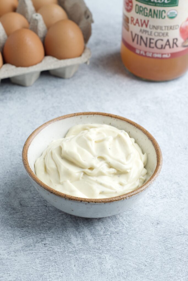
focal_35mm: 75
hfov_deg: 18.2
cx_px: 94
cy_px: 140
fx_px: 587
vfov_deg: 27.0
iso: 640
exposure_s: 1/60
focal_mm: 50
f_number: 6.3
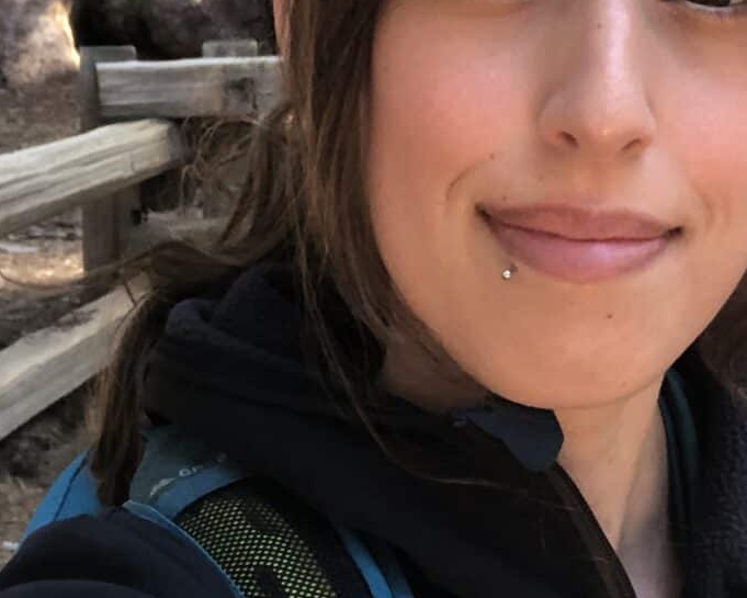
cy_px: 144
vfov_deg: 16.3
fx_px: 2078
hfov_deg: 20.1
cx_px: 617
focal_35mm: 94
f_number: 2.2
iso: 125
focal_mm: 2.87
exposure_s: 1/120
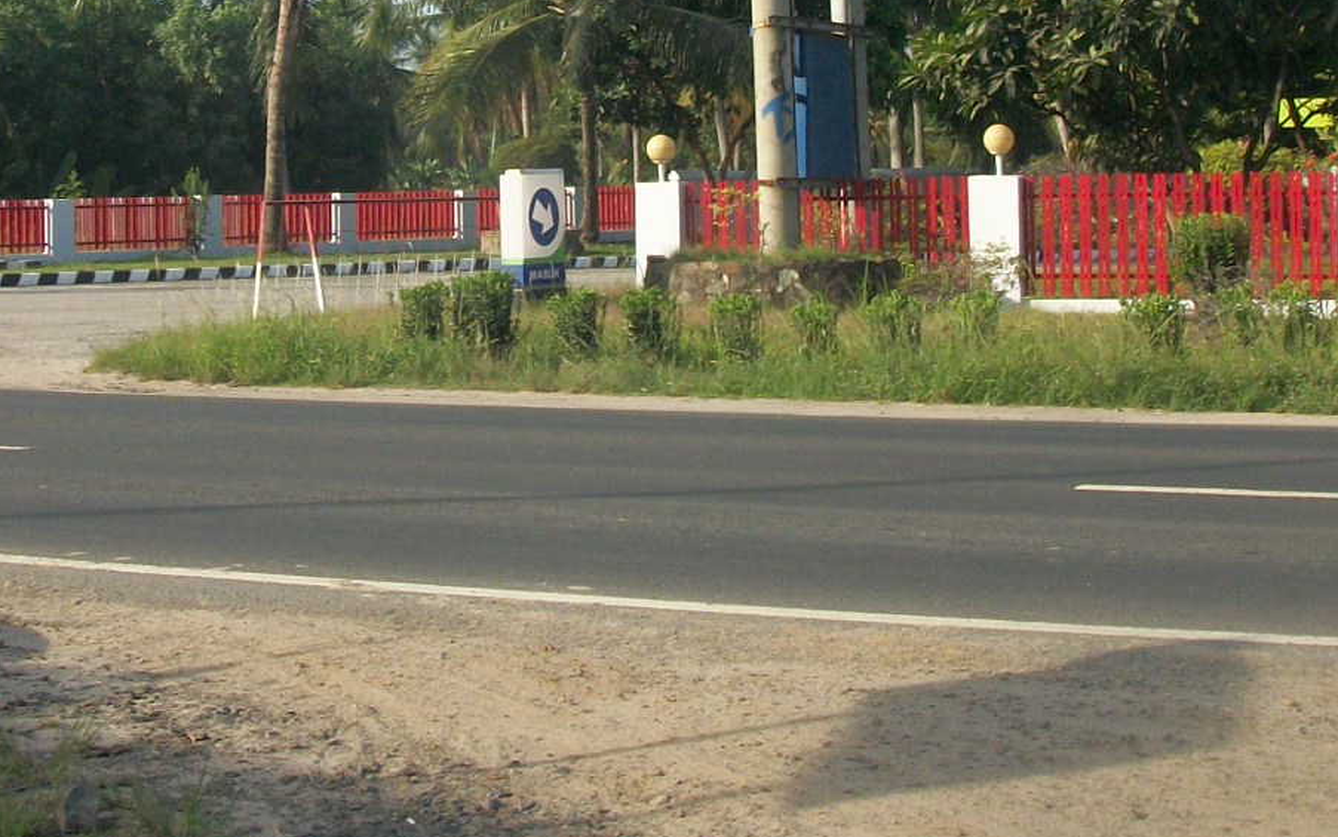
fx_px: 2808
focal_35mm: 77
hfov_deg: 26.7
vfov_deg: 16.7
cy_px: 76
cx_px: 463
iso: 80
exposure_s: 1/100
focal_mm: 5.7
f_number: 8.8
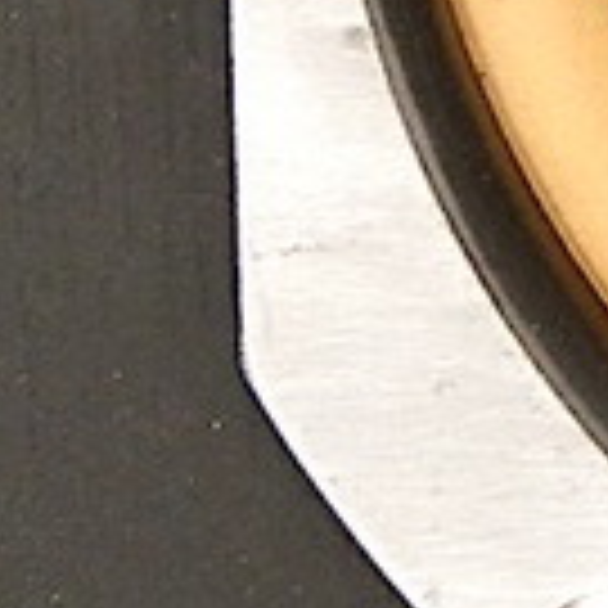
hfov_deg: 2.1
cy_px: -320
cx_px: 1581
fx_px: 16891
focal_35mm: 850
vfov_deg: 2.1
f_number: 5.6
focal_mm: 24.2
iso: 400
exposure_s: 1/10
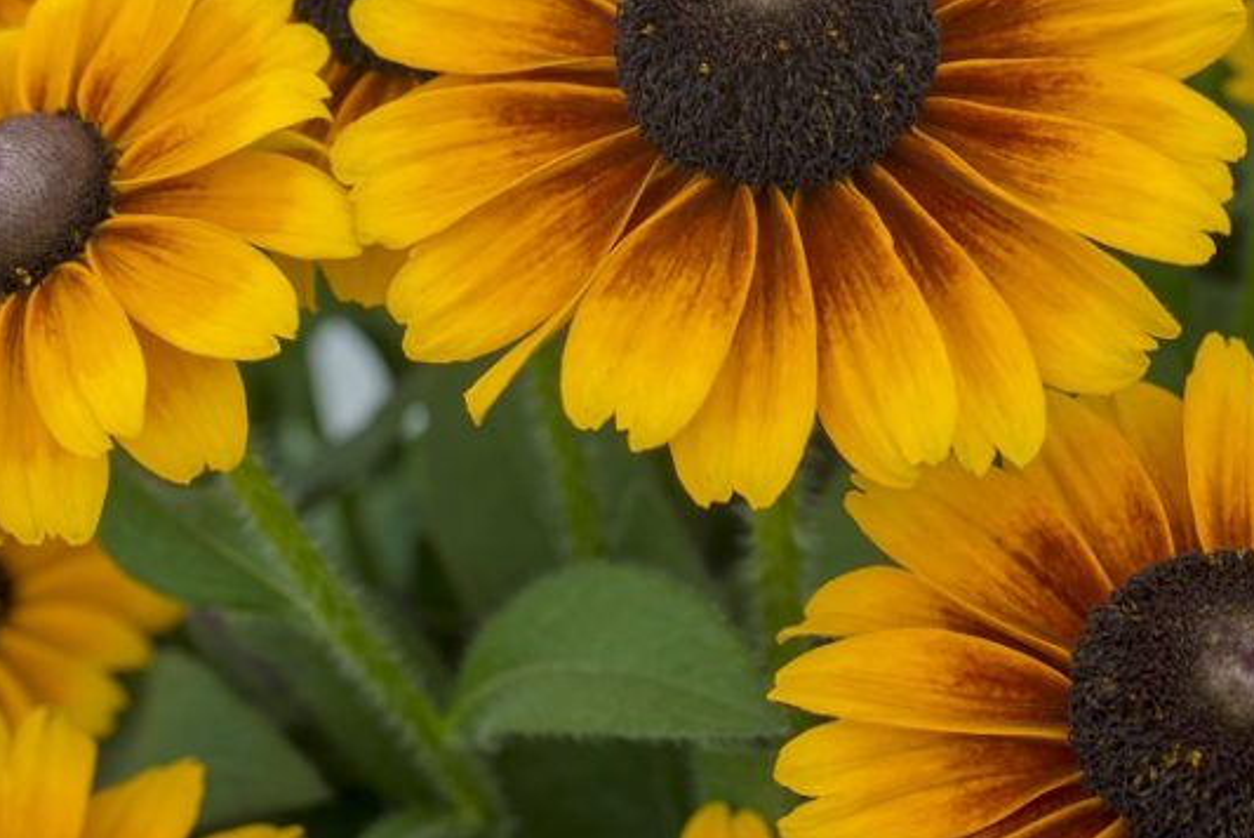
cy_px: 80
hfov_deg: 21.2
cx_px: 703
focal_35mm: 96
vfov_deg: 14.1
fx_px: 3346
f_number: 7.1
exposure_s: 1/80
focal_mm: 50
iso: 400
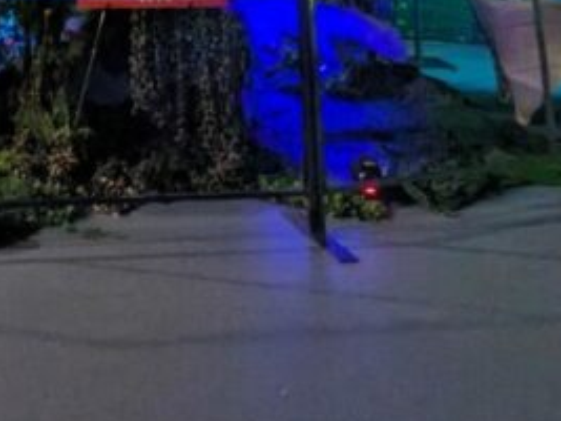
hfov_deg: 28.0
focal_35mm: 64
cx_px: -32
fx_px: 1037
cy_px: -359
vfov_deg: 17.8
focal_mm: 2.22
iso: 295
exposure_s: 1/24
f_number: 2.2
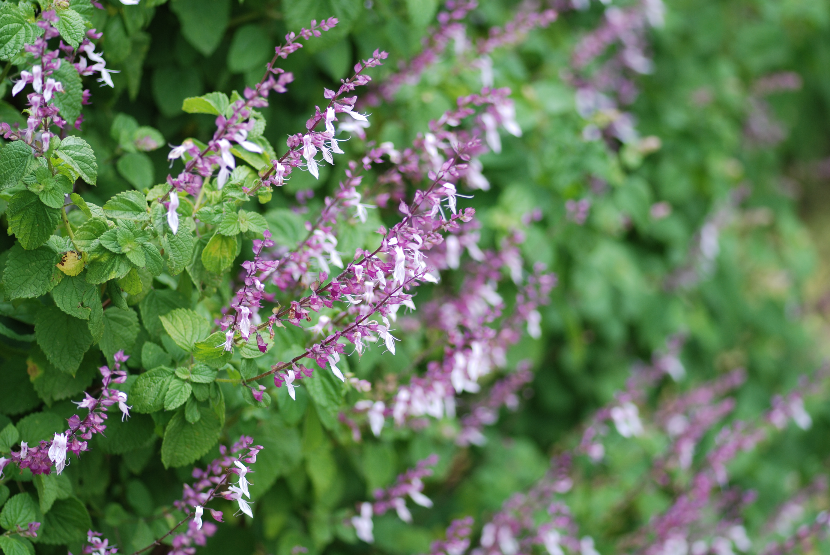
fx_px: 3636
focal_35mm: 158
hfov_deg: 13.0
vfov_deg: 8.7
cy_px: 278
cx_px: 415
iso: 100
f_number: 3
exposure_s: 1/160
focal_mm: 105
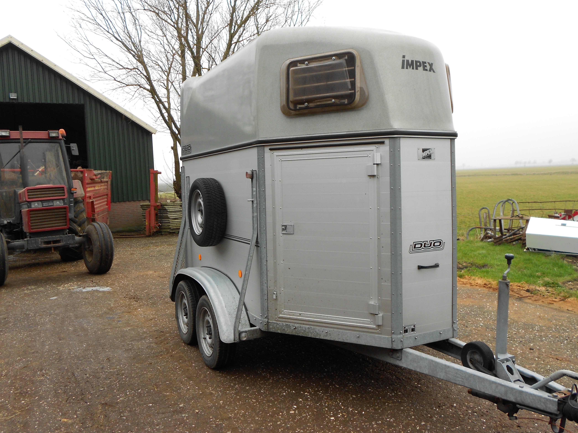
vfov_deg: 46.8
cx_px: 294
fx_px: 501
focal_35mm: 30
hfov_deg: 60.0
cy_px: 215
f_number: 3.4
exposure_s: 1/80
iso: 80
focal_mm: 5.1
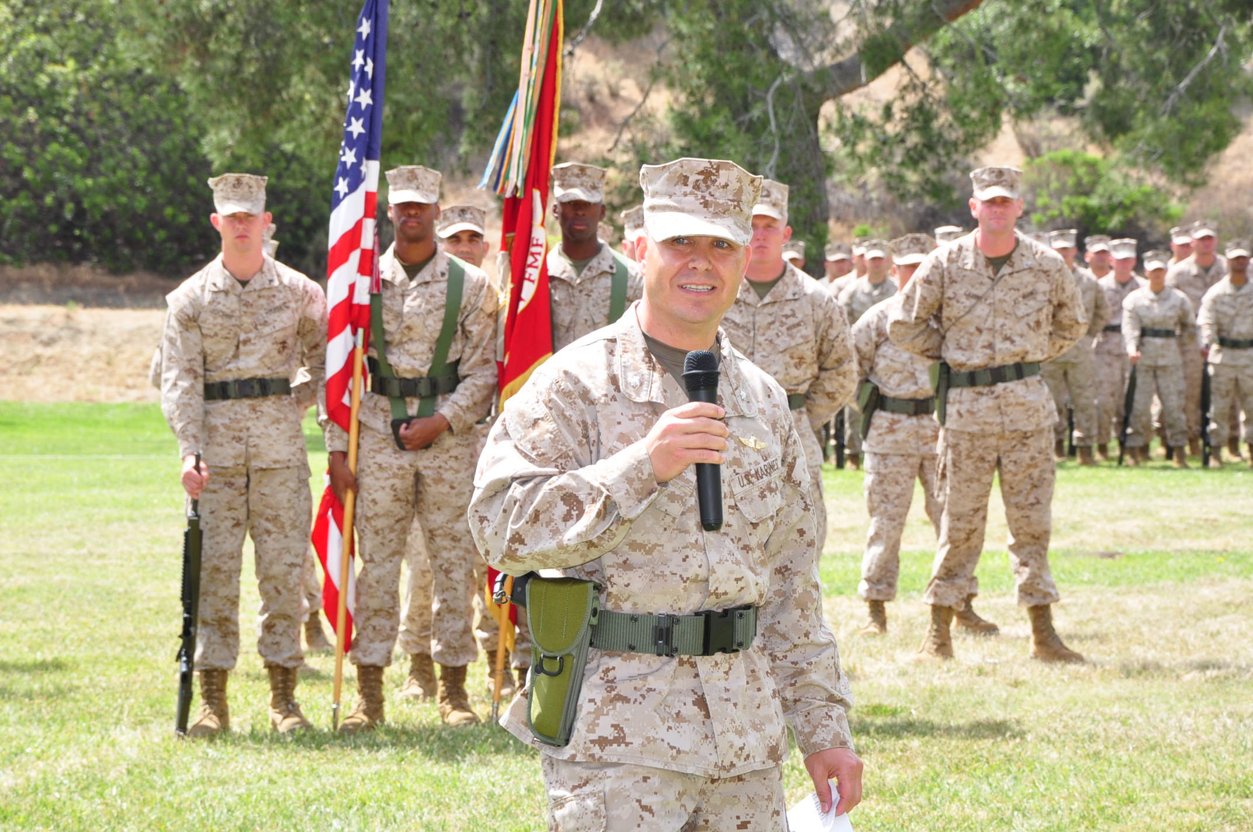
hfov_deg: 13.1
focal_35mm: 158
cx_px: 626
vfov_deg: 8.7
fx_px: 5475
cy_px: 416
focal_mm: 105
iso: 400
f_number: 13
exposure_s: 1/200
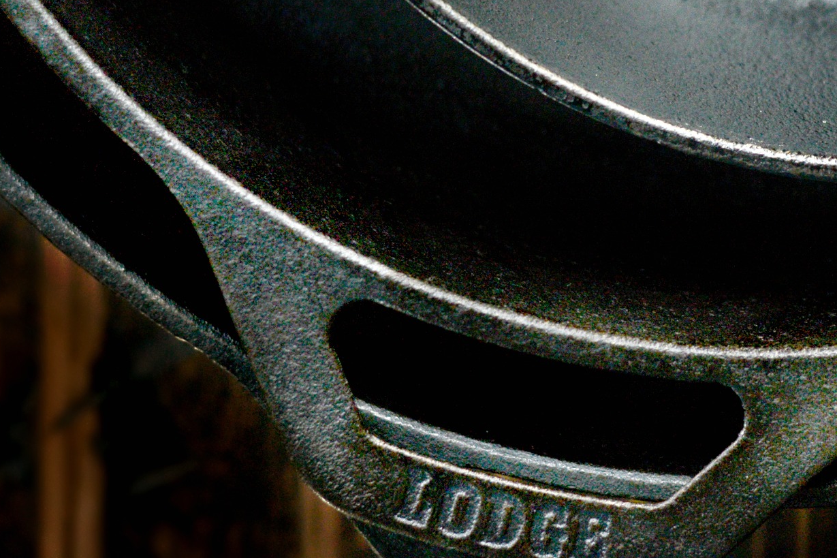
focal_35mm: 135
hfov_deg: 15.0
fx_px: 3138
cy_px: 96
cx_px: 748
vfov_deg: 10.1
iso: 3200
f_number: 3.2
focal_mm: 50
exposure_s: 1/500
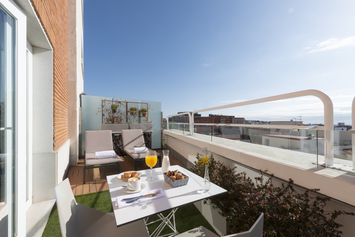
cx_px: 178
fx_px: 138
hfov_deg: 104.2
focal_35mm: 14
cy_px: 118
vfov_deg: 81.3
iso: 100
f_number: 20
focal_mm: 14
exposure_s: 1/40
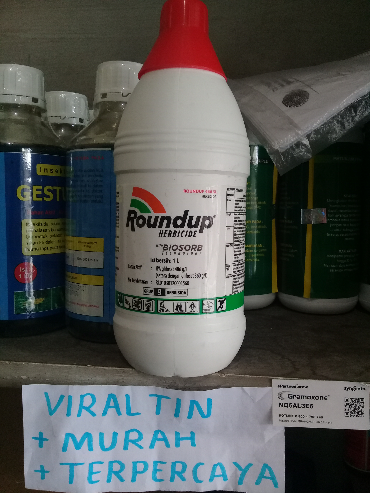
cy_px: 246
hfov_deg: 45.4
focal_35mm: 31
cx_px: 185
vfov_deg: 58.4
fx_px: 442
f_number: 2.2
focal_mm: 3.3
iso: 100
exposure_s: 1/40
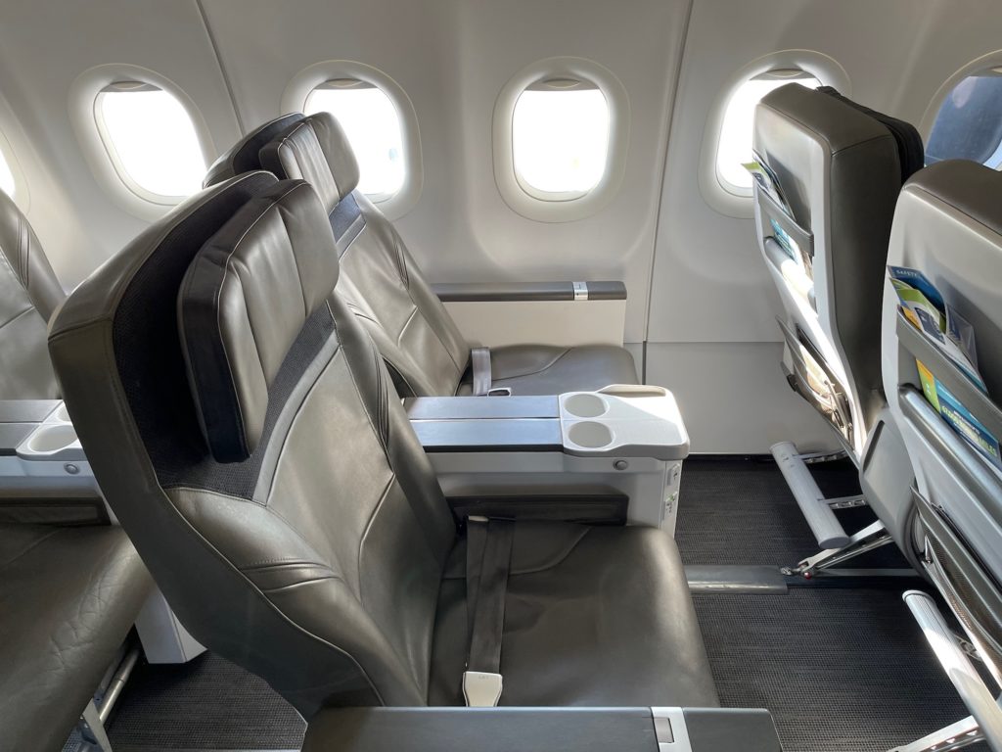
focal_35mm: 26
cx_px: 501
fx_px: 753
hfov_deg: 67.3
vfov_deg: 53.1
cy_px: 376
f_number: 1.6
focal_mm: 5.1
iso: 100
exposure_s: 1/111
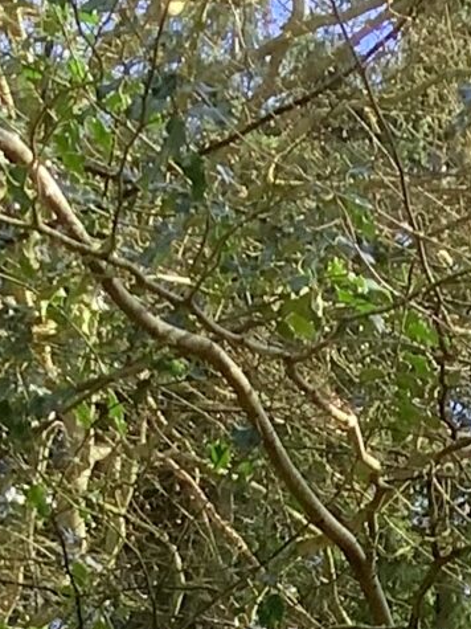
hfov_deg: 8.4
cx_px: 995
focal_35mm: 167
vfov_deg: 10.0
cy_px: 1645
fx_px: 3031
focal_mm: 3.3
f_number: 2.4
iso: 32
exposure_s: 1/100
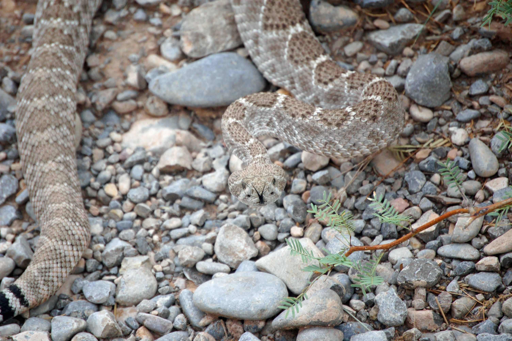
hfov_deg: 6.9
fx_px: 4263
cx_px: 256
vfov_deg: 4.6
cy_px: 170
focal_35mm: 300
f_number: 5.6
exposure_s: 1/160
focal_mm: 200
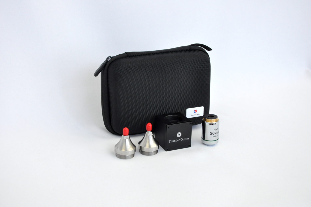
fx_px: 492
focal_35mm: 57
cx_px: 156
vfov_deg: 23.7
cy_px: 104
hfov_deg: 35.1
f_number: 7.1
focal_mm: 38
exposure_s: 1/200
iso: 1000
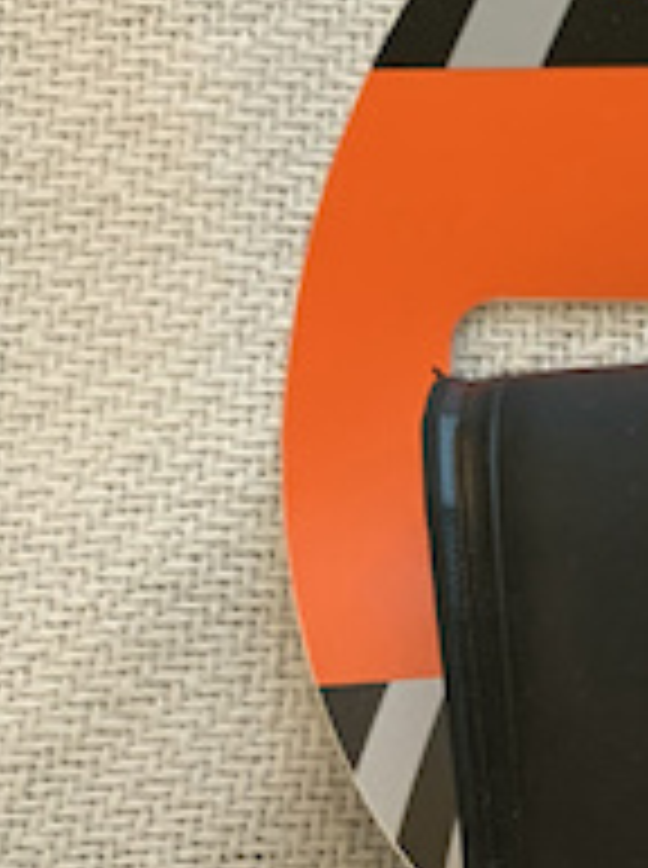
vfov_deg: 17.5
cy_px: 1021
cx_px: 1120
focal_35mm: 108
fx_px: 2705
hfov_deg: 12.6
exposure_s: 1/50
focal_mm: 4.25
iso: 400
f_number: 1.8
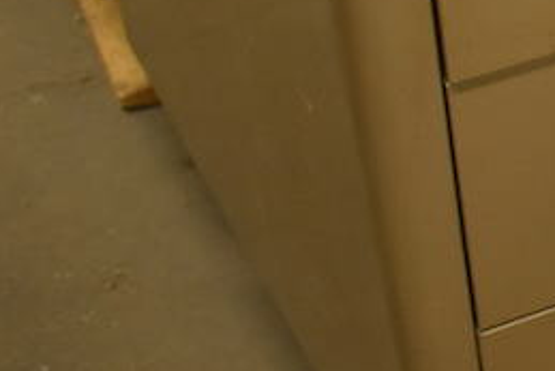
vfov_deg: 7.6
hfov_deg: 10.3
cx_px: 1251
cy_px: -130
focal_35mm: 178
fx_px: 2746
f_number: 3.8
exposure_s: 1/60
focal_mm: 24
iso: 1800
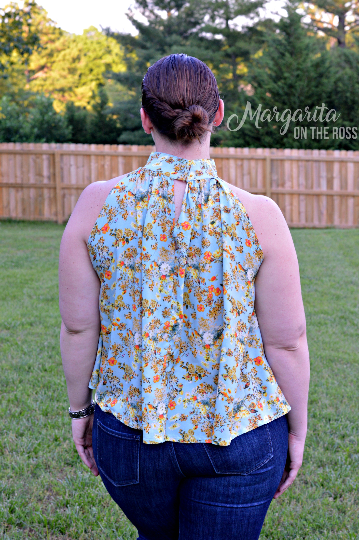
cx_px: 180
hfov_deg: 17.9
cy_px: 269
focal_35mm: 76
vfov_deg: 26.7
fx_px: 1139
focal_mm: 50
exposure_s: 1/80
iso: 400
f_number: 7.1
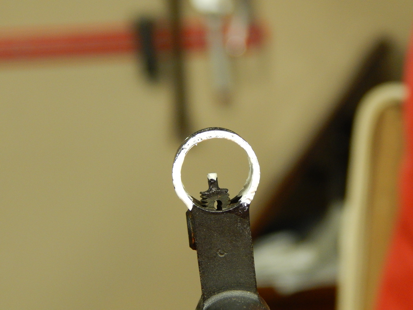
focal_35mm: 132
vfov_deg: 11.2
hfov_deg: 14.9
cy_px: 155
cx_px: 206
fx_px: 1575
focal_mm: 23.4
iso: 560
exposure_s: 1/15
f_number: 4.8
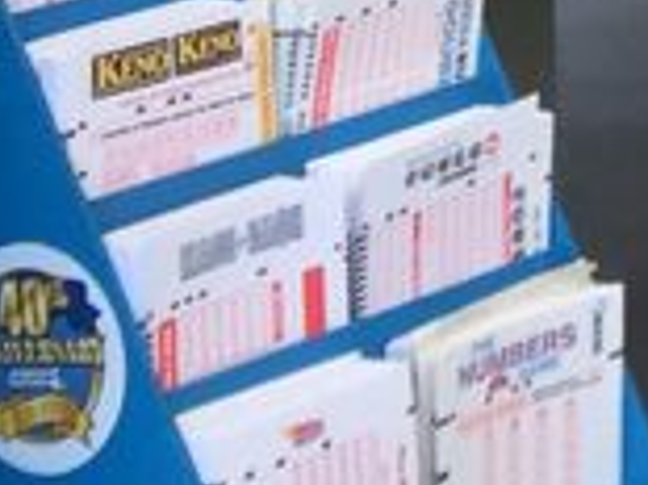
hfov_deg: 7.3
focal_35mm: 225
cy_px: -824
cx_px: 2207
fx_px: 4209
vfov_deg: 6.2
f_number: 2.2
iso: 40
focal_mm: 4.15
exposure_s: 1/60
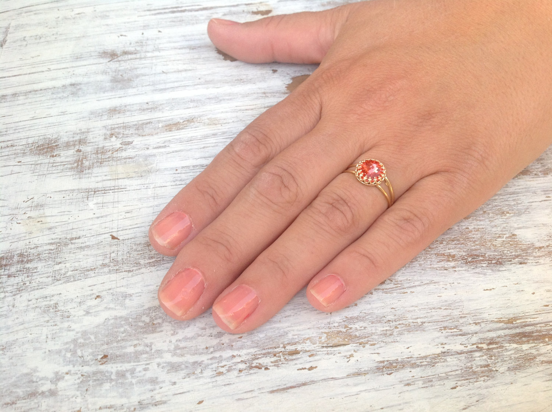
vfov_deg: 40.6
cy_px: 206
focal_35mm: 35
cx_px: 276
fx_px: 557
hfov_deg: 52.7
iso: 80
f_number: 2.4
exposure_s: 1/120
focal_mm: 4.28
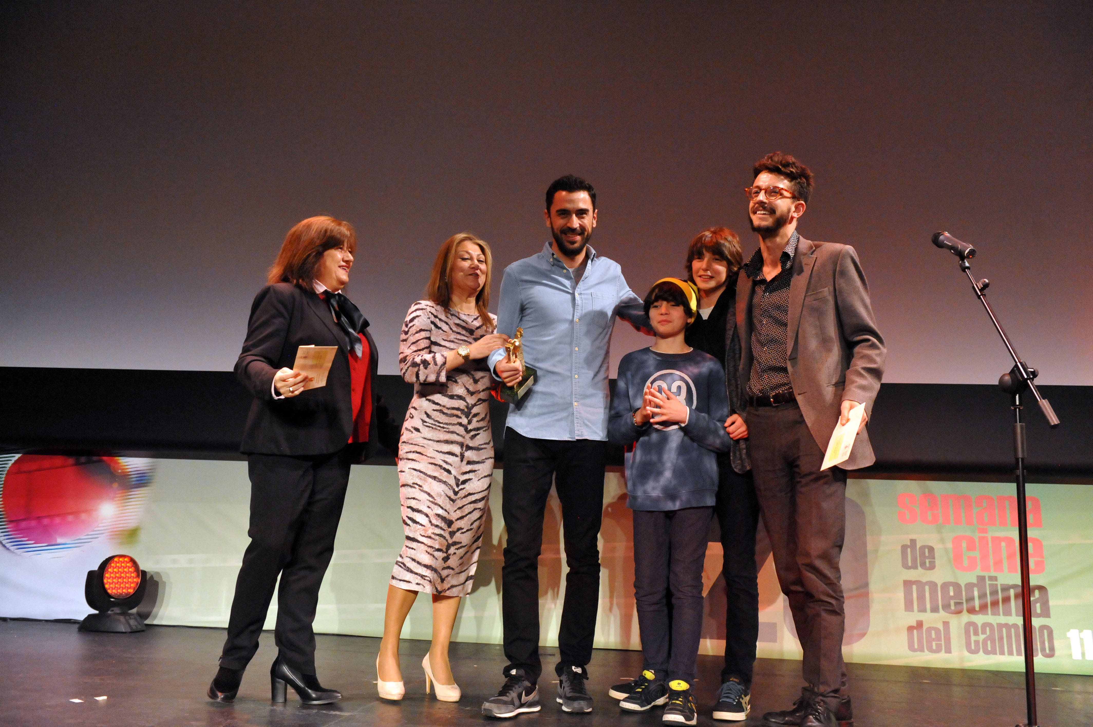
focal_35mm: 34
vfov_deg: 38.8
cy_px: 364
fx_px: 1032
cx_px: 546
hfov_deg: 55.8
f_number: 4.5
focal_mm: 34
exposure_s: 1/250
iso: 6400
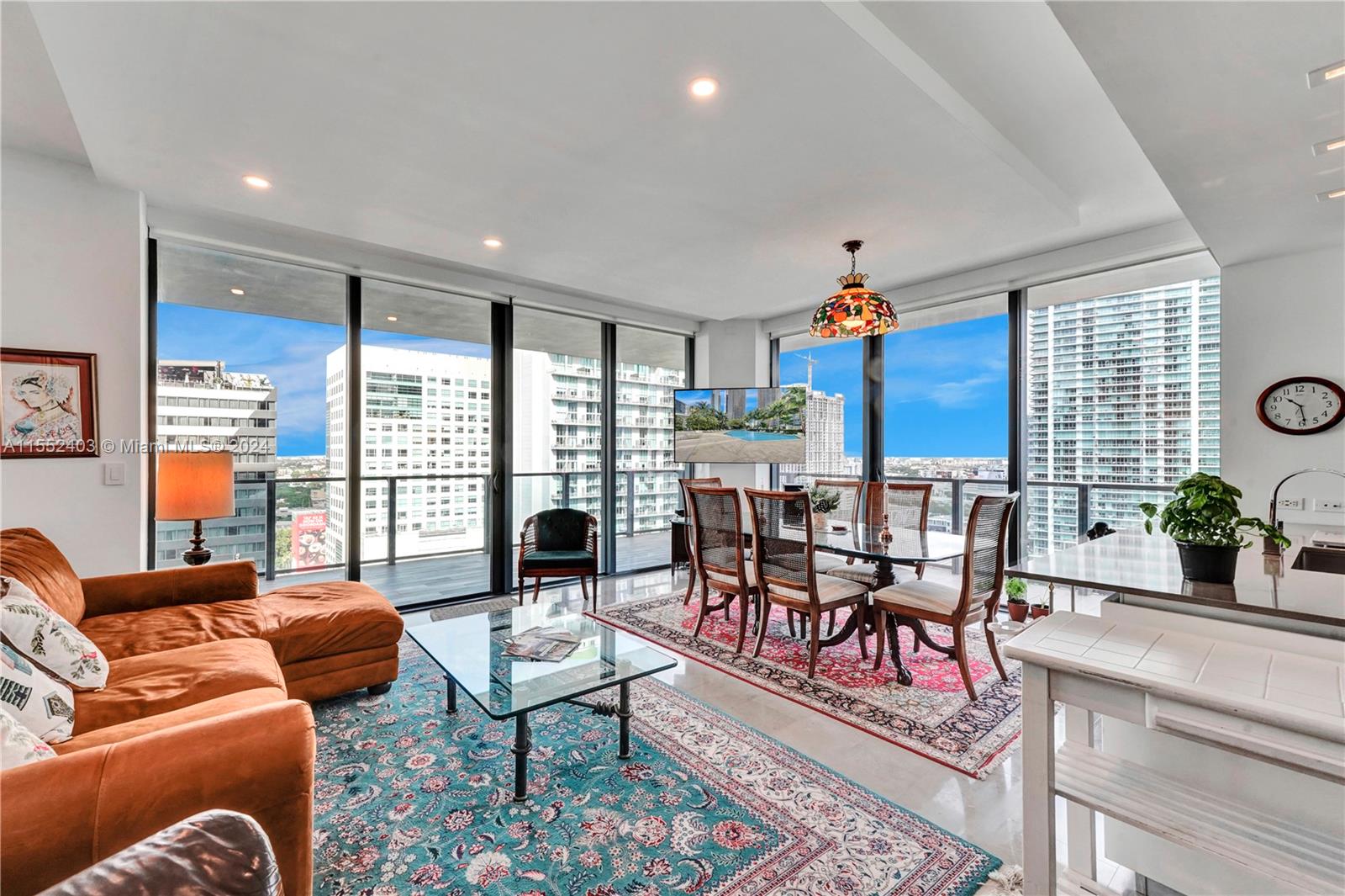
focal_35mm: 14
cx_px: 672
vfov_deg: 81.1
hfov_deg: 104.3
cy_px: 448
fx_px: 523
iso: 1600
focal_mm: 14
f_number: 14
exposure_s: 1/160
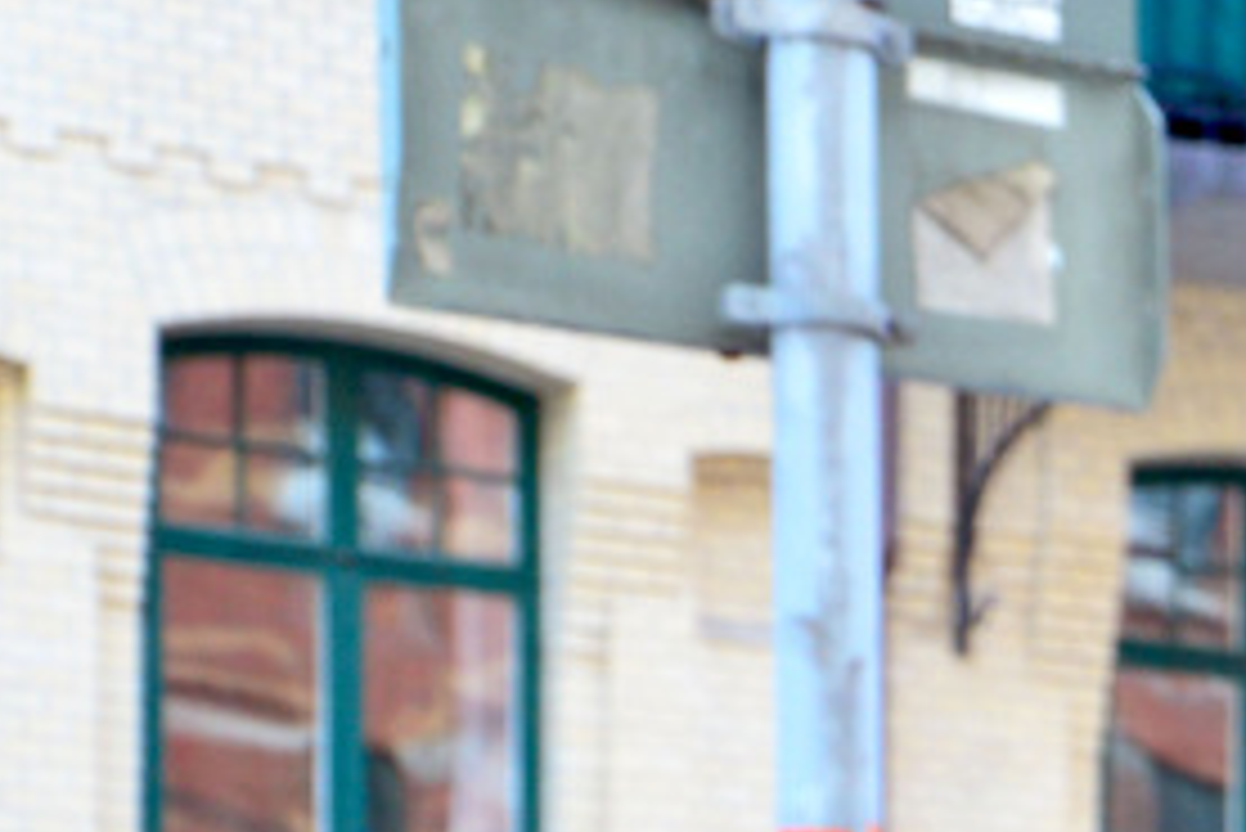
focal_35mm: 173
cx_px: 3302
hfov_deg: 9.9
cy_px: 1630
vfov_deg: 7.6
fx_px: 5991
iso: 800
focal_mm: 32
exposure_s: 1/160
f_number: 8
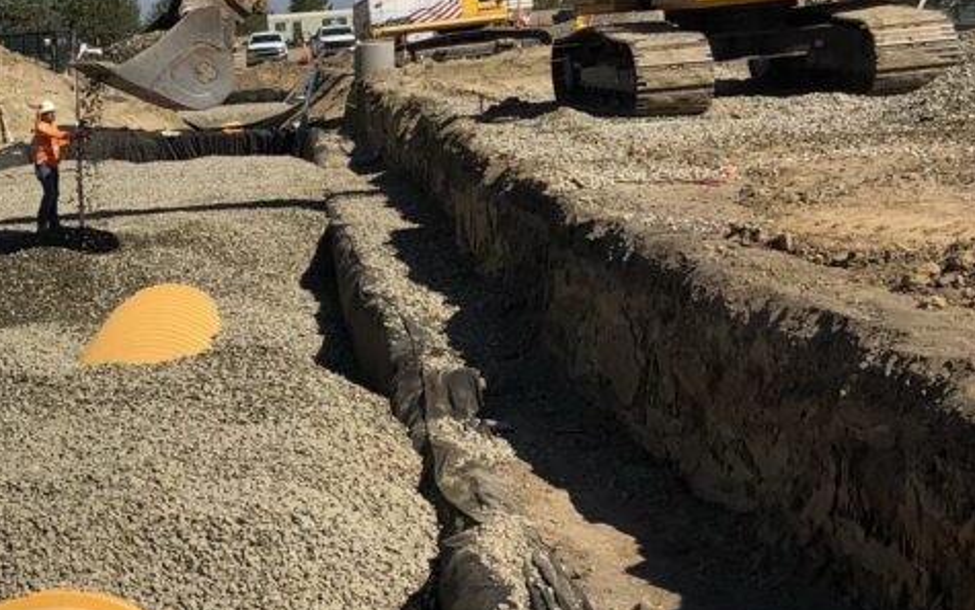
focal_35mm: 75
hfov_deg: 25.1
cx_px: -156
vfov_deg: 17.4
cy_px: 281
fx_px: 1993
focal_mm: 3.99
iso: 20
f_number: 1.8
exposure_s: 1/3205
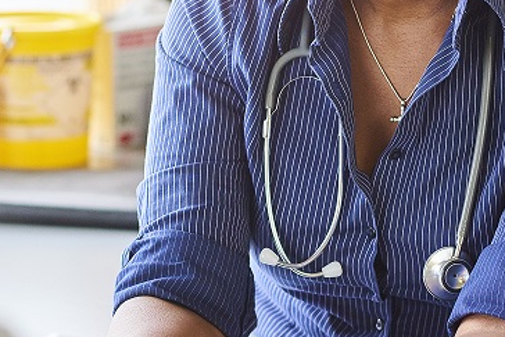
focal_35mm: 215
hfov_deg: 9.6
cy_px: 31
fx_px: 3017
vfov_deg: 6.4
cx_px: 182
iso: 1000
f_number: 2.8
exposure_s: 1/200
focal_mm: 85
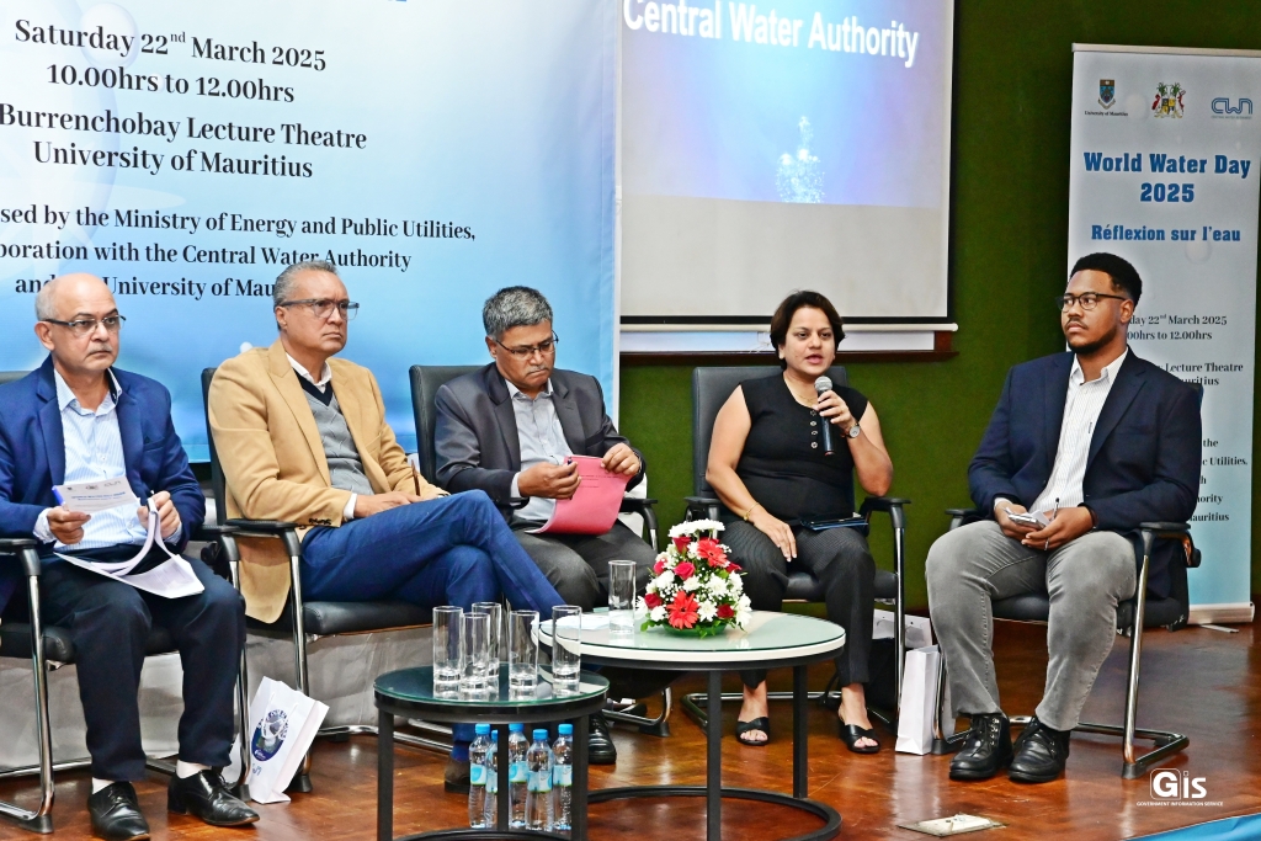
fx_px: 2172
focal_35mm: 62
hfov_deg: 32.4
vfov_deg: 21.9
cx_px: 630
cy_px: 420
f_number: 5.6
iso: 8000
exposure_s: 1/125
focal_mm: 62
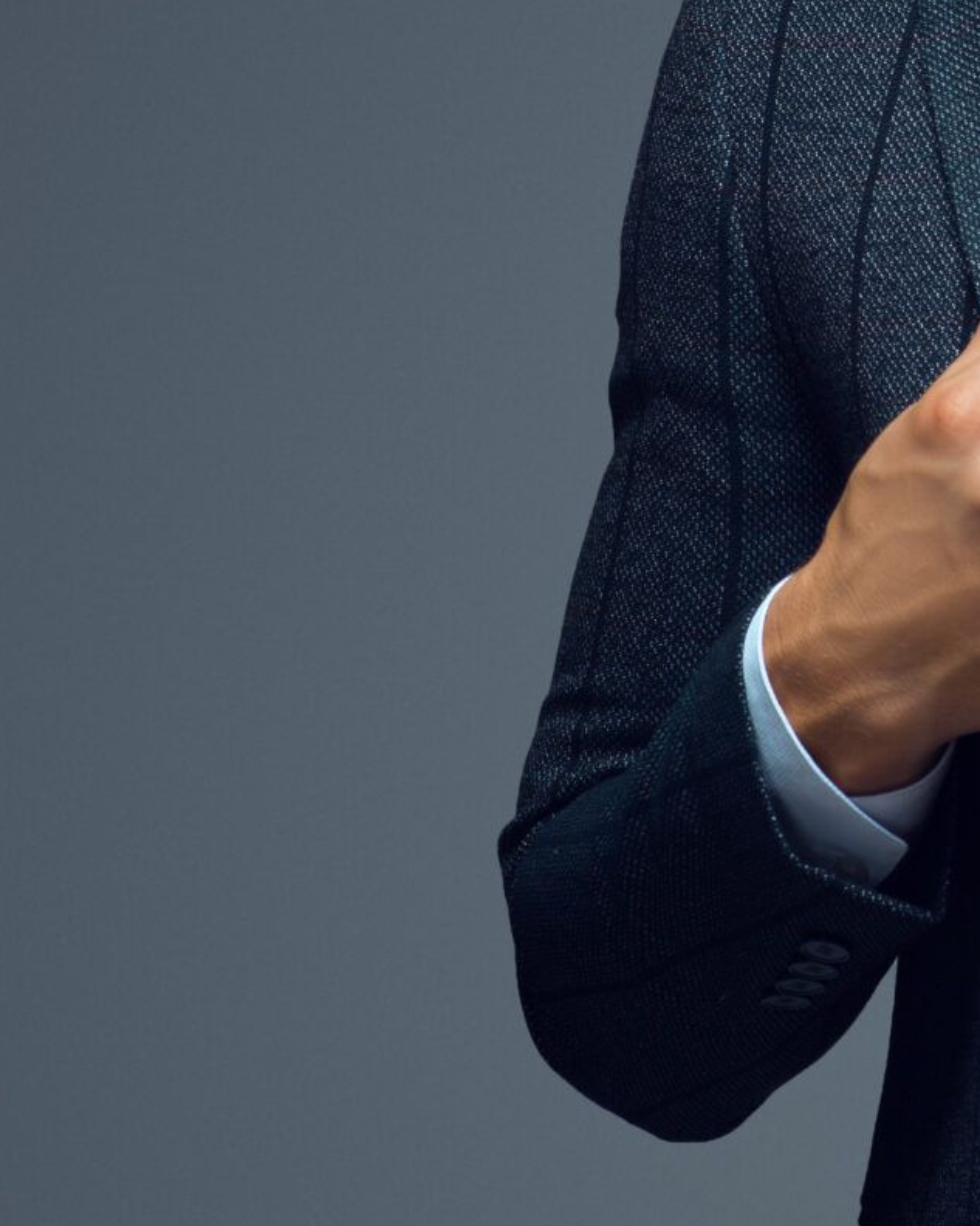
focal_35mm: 258
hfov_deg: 5.9
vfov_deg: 7.5
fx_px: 9359
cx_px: 1369
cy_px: 15
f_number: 7.1
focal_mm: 85
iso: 50
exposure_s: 1/200
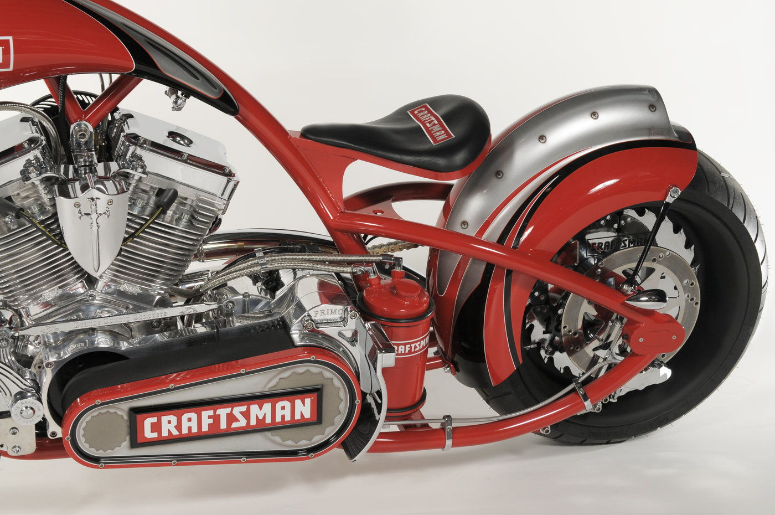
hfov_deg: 30.5
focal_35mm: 66
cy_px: 258
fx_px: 1419
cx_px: 388
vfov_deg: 20.6
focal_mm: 44
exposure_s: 1/125
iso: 200
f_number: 8
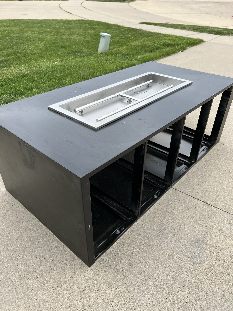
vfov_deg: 67.3
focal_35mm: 26
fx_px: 233
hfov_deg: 53.1
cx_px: 116
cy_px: 156
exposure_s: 1/1838
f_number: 1.5
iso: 50
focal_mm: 5.7
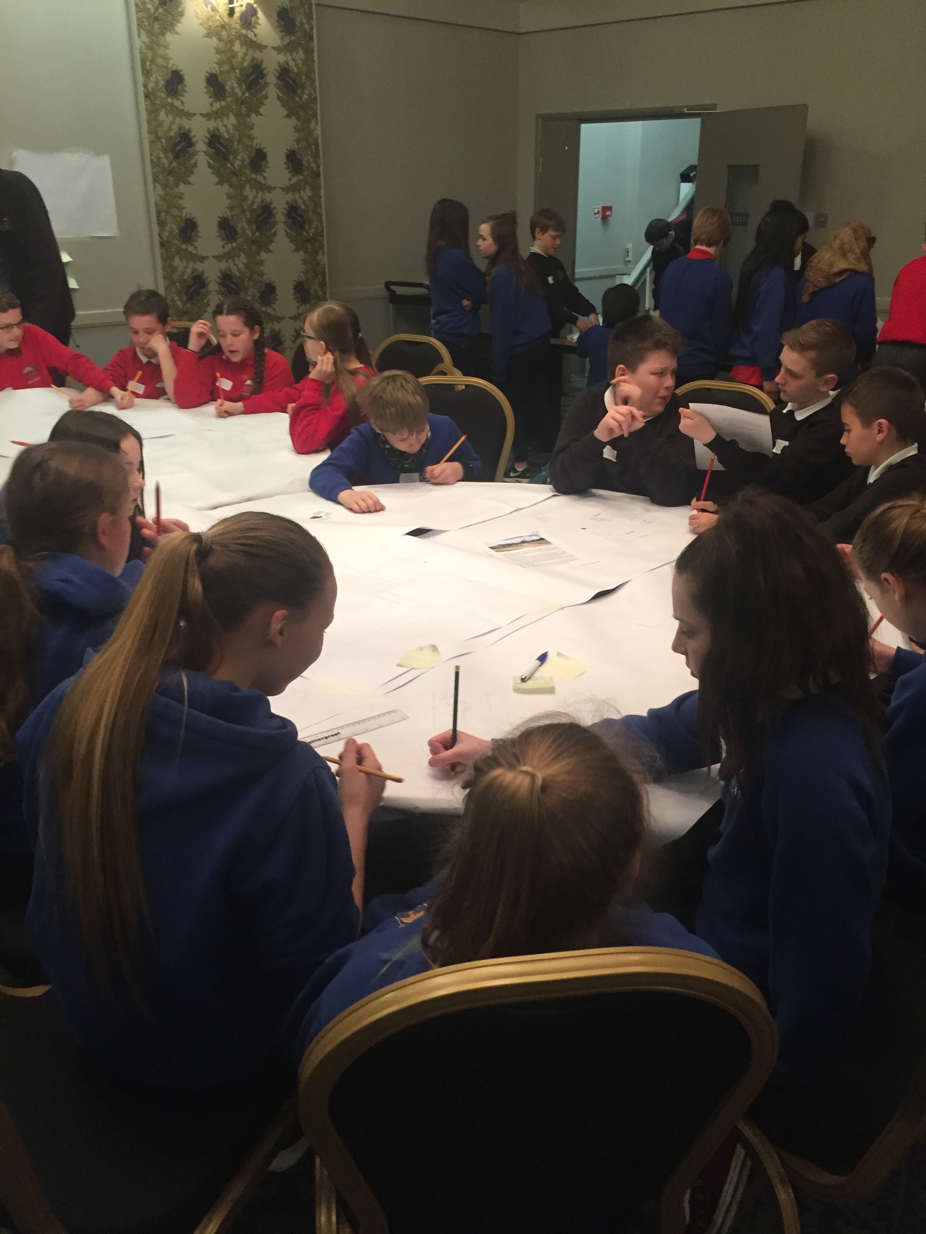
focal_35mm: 29
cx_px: 463
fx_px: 1034
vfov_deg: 61.7
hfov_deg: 48.2
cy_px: 617
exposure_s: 1/33
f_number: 2.2
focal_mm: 4.15
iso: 250
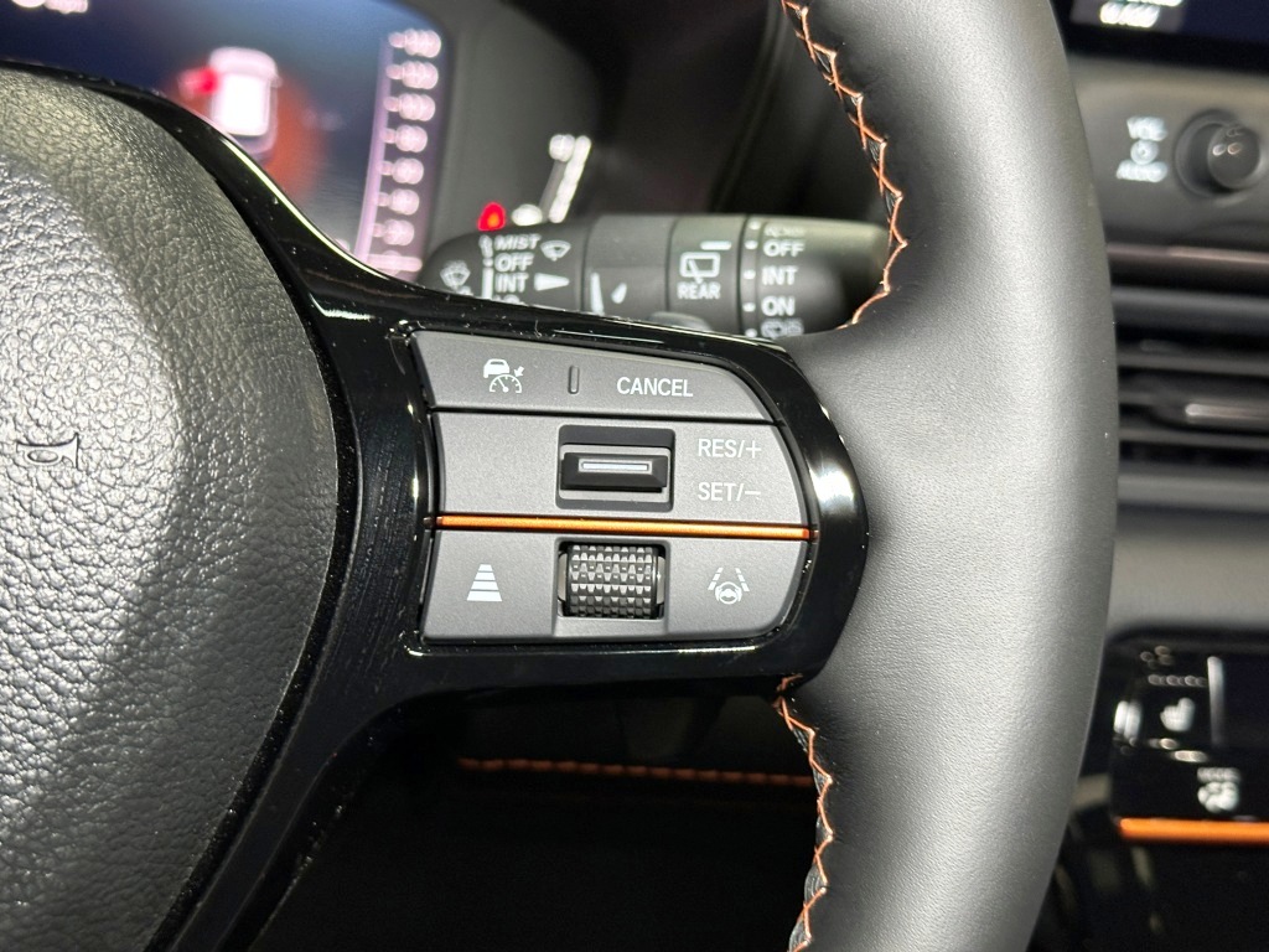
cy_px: 476
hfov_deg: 39.7
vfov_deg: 30.3
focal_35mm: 48
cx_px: 634
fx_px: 1760
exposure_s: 1/40
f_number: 1.78
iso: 400
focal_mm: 6.86
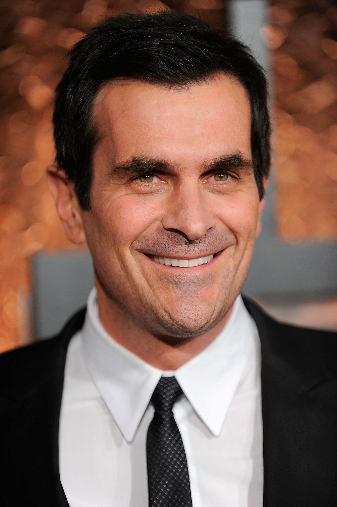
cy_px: 254
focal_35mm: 170
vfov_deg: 12.1
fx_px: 2390
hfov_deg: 8.1
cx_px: 168
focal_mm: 170
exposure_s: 1/250
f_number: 2.8
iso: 1000
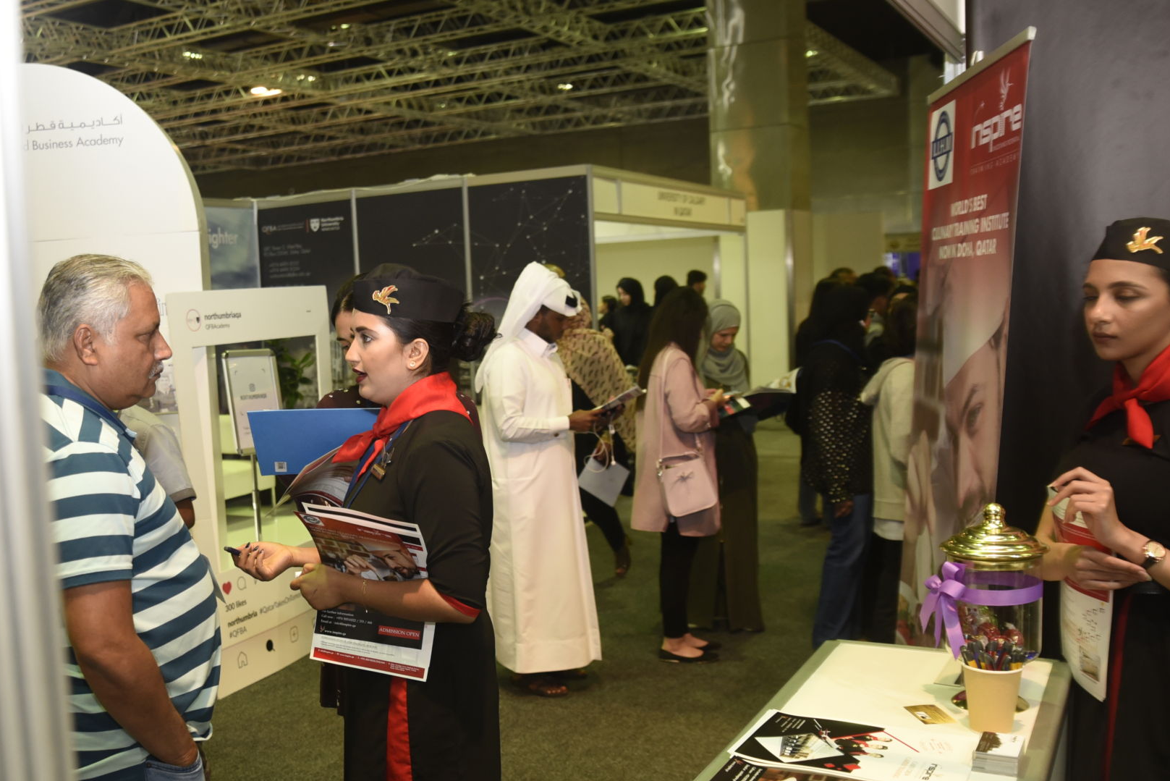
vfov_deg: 35.0
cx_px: 352
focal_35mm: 38
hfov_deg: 49.4
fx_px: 1235
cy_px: 451
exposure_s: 1/125
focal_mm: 24
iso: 1250
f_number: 2.8
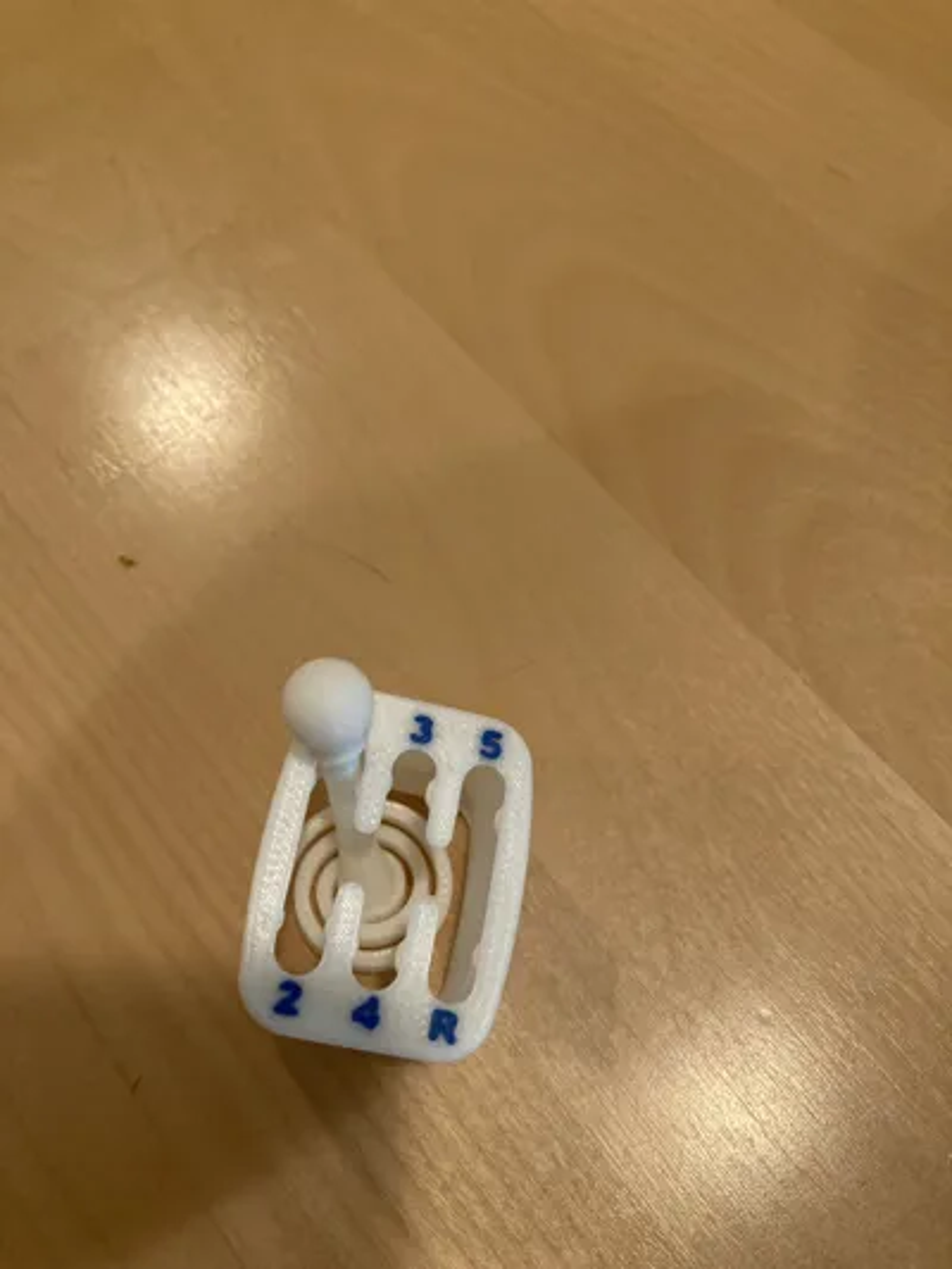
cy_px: 634
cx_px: 476
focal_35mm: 28
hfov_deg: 49.8
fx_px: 1026
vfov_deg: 63.4
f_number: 1.8
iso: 160
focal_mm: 3.99
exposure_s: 1/60
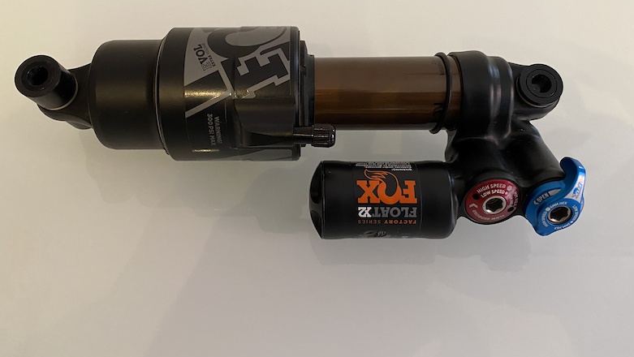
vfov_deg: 39.7
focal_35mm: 29
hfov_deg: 66.0
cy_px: 119
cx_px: 312
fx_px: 488
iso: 400
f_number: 1.8
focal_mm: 4.25
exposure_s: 1/50
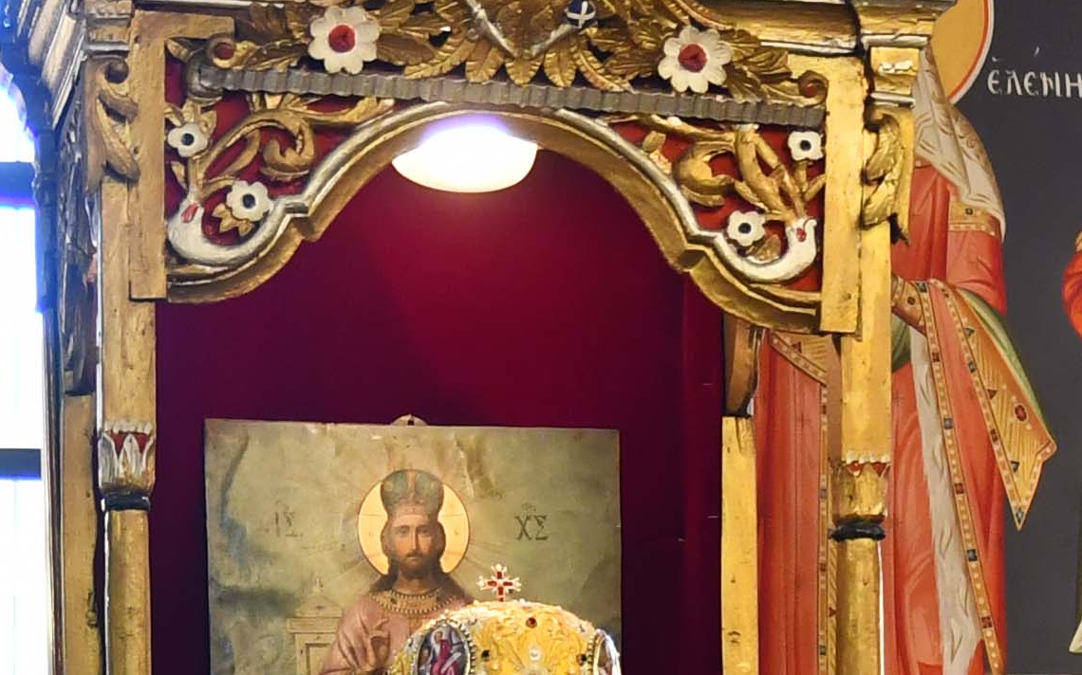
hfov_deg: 8.8
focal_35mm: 239
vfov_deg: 5.3
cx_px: 597
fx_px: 7046
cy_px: 1551
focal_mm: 32
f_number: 2.8
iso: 900
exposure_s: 1/125
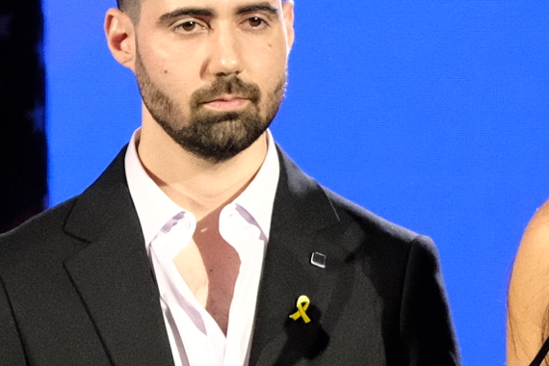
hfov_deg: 1.0
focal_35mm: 2020
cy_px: 438
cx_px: 638
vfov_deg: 0.7
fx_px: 30803
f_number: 3.2
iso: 3200
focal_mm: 200
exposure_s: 1/400
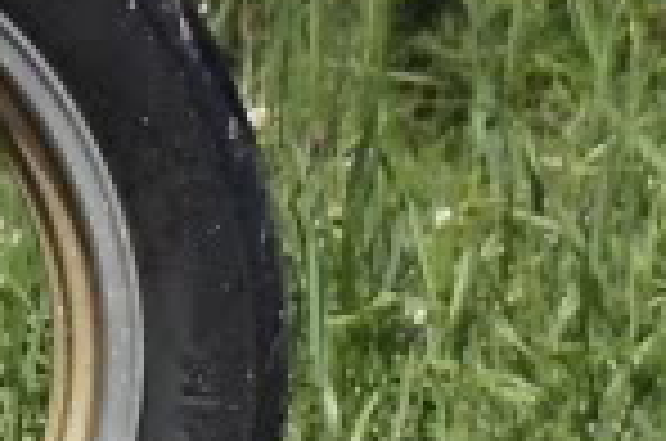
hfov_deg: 3.1
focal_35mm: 656
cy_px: -248
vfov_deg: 2.1
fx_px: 12110
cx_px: -1616
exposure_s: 1/200
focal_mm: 12.3
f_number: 9.3
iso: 100
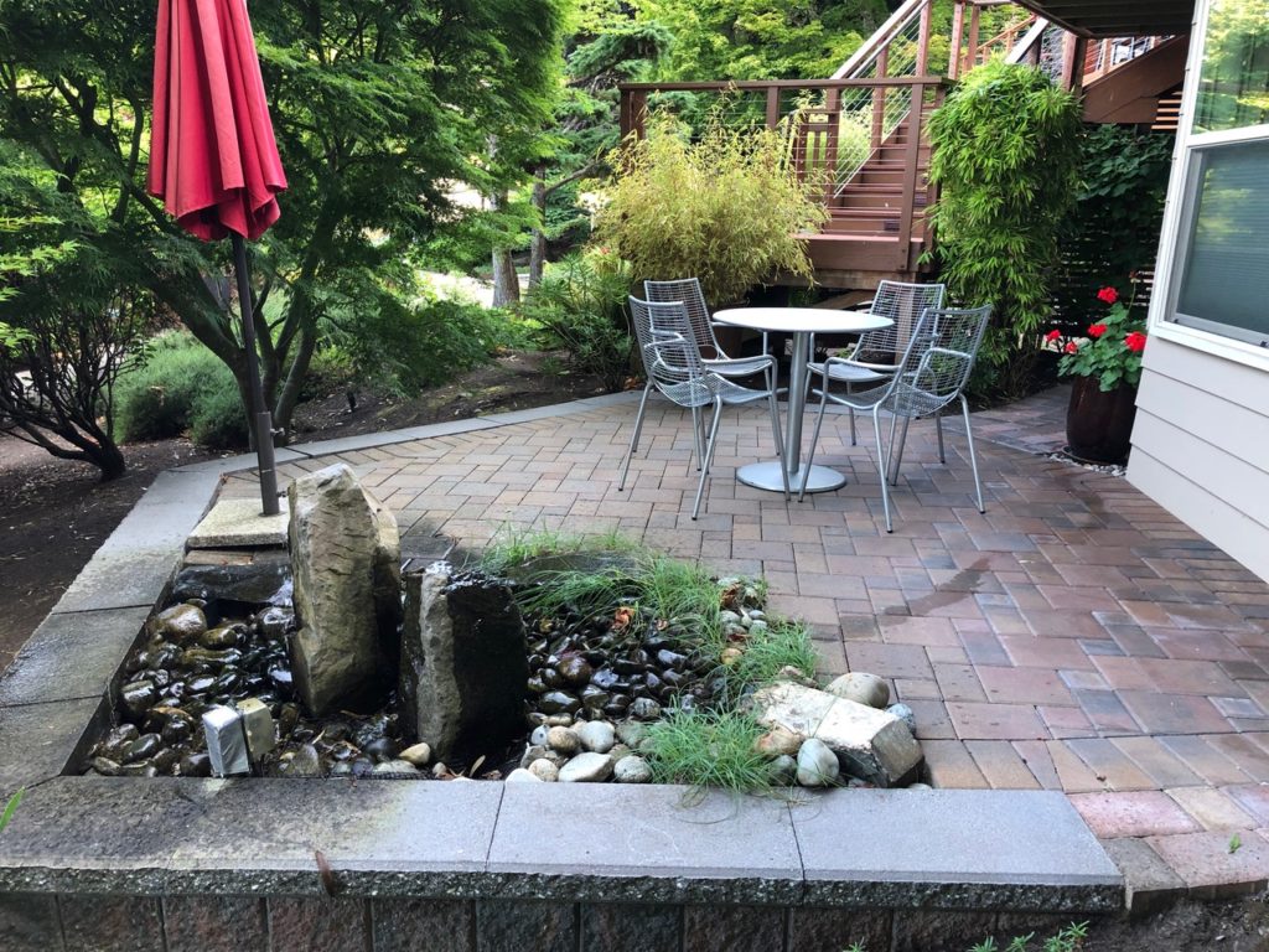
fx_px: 1026
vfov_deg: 49.7
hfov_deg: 63.4
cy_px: 476
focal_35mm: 28
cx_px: 634
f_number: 1.8
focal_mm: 3.99
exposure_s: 1/30
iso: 32
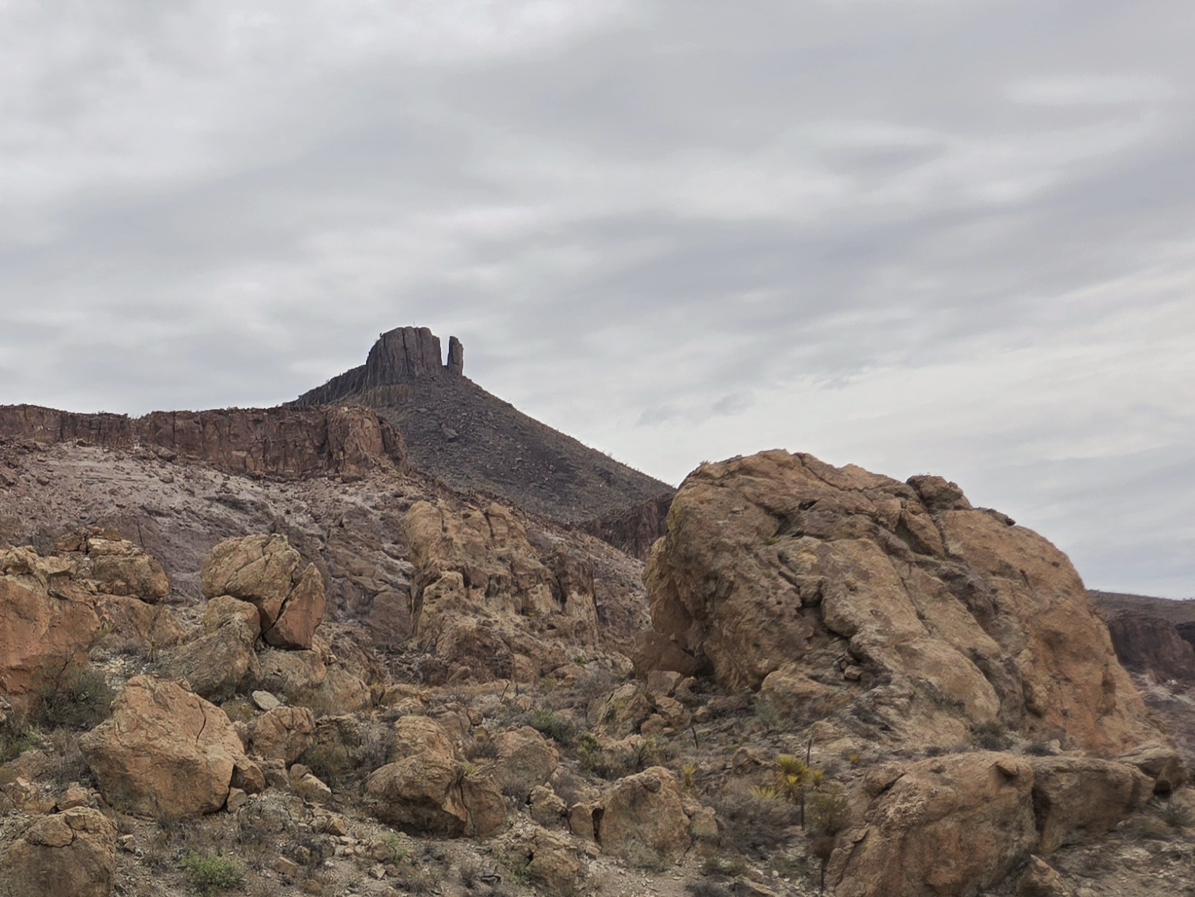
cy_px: 448
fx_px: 794
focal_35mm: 23
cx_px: 598
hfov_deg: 73.9
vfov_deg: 58.9
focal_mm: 5.4
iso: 25
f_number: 1.8
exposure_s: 1/3333
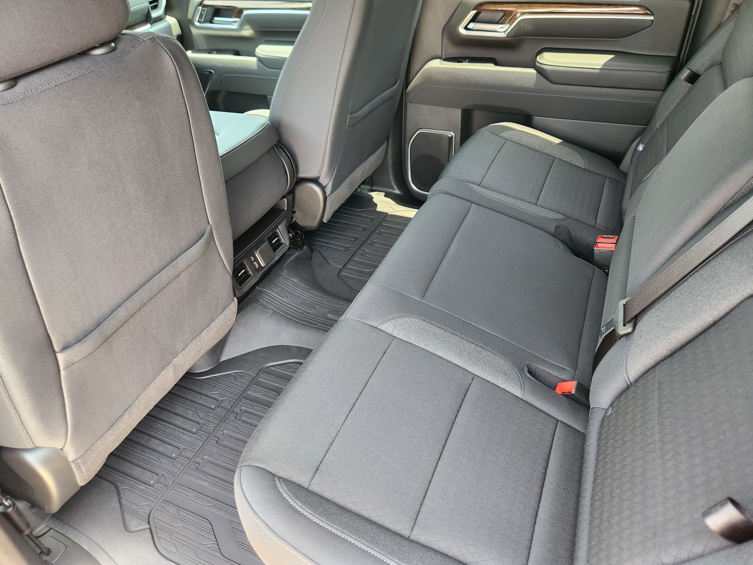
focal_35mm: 23
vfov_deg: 58.9
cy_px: 282
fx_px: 500
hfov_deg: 73.9
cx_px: 376
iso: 200
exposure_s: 1/120
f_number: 1.8
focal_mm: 5.4
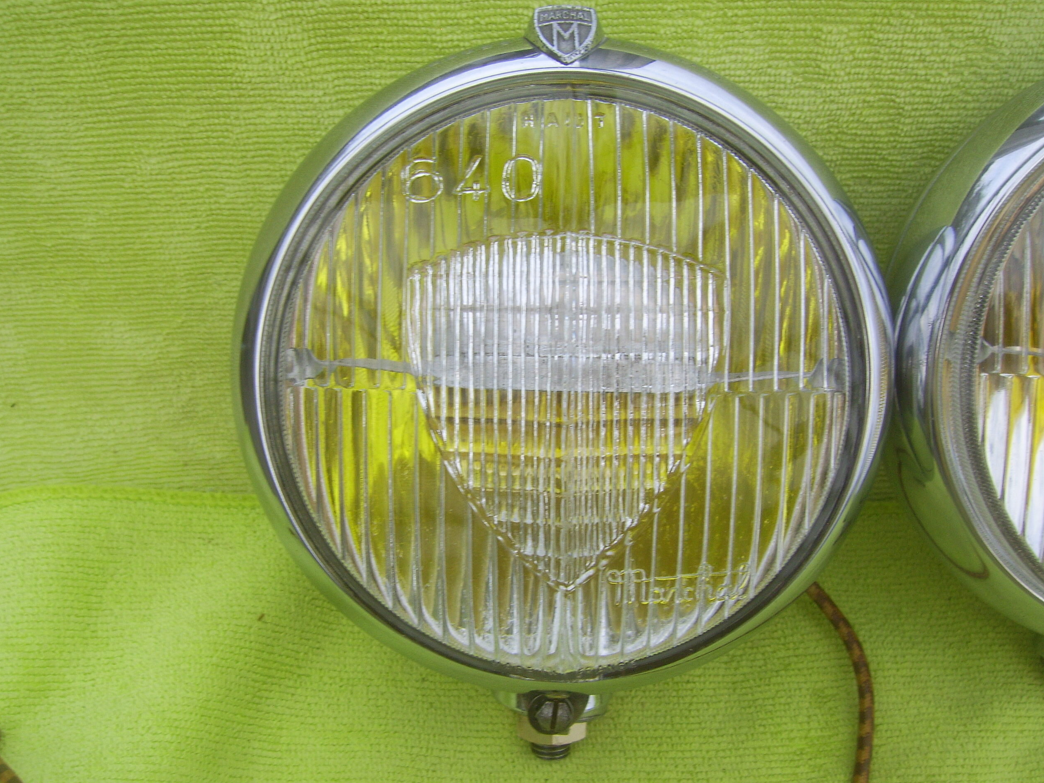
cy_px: 392
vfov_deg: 36.8
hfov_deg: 47.9
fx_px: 1176
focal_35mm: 39
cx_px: 513
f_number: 5.1
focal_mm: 7.8
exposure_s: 1/80
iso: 50
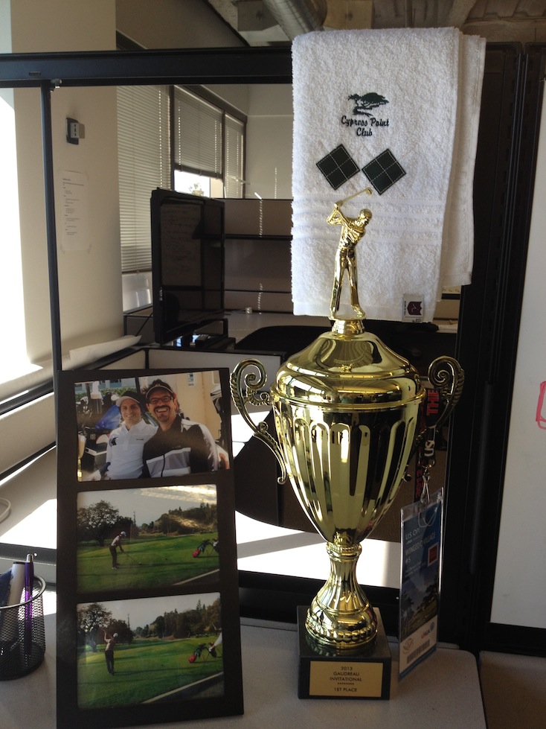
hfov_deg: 40.7
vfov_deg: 52.6
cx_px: 273
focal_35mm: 35
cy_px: 364
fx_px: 736
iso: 50
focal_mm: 4.28
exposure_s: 1/24
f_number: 2.4
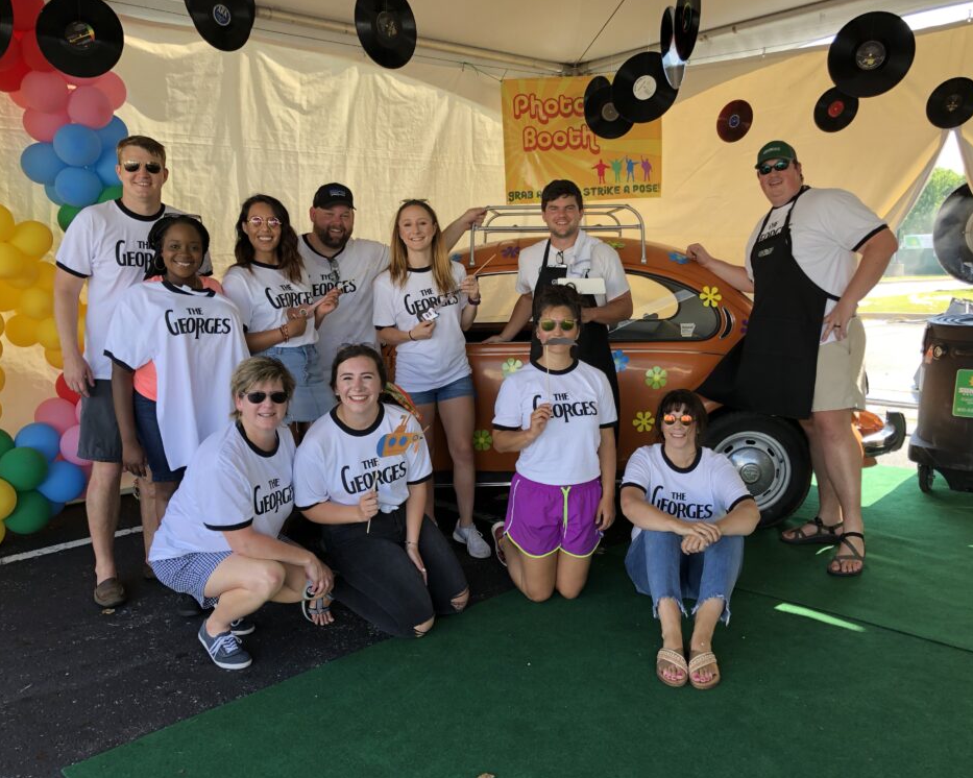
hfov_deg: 58.7
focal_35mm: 30
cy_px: 397
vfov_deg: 48.5
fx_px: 864
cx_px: 515
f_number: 1.8
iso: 20
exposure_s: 1/120
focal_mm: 4
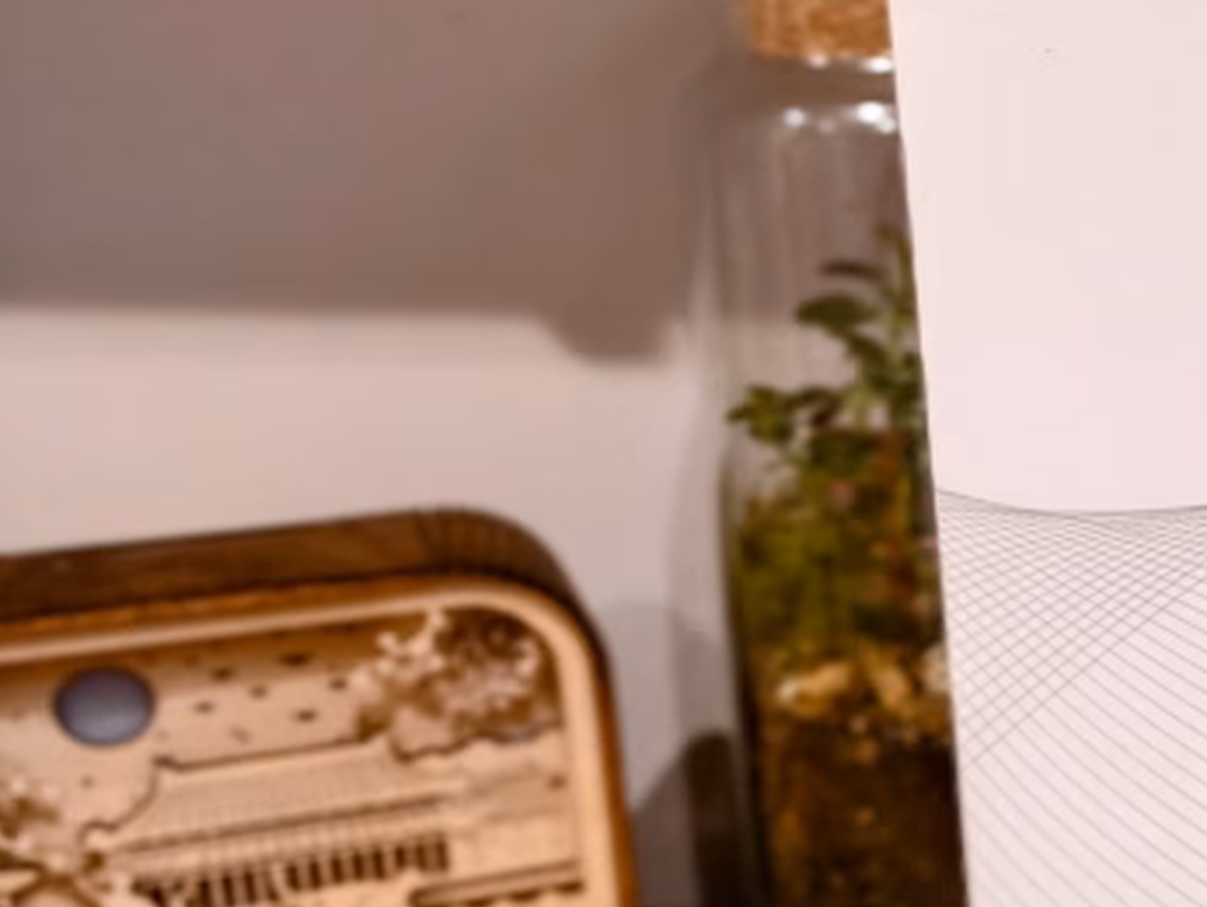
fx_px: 2373
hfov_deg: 23.5
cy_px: 520
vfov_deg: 21.6
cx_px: 1748
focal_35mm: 68
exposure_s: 1/50
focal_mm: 6.45
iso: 500
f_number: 1.62
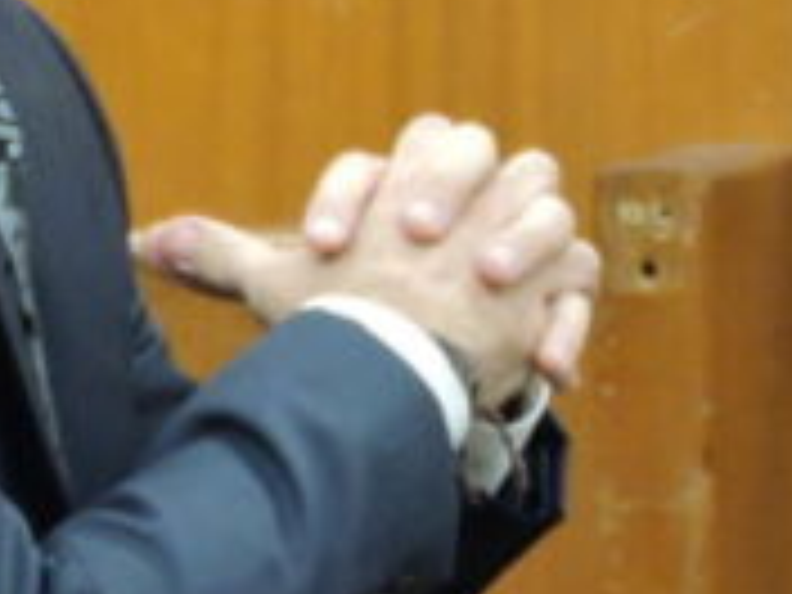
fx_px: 19493
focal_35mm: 852
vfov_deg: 1.7
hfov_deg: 2.3
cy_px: 117
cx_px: -497
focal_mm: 40.1
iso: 1600
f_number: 4.6
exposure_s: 1/50
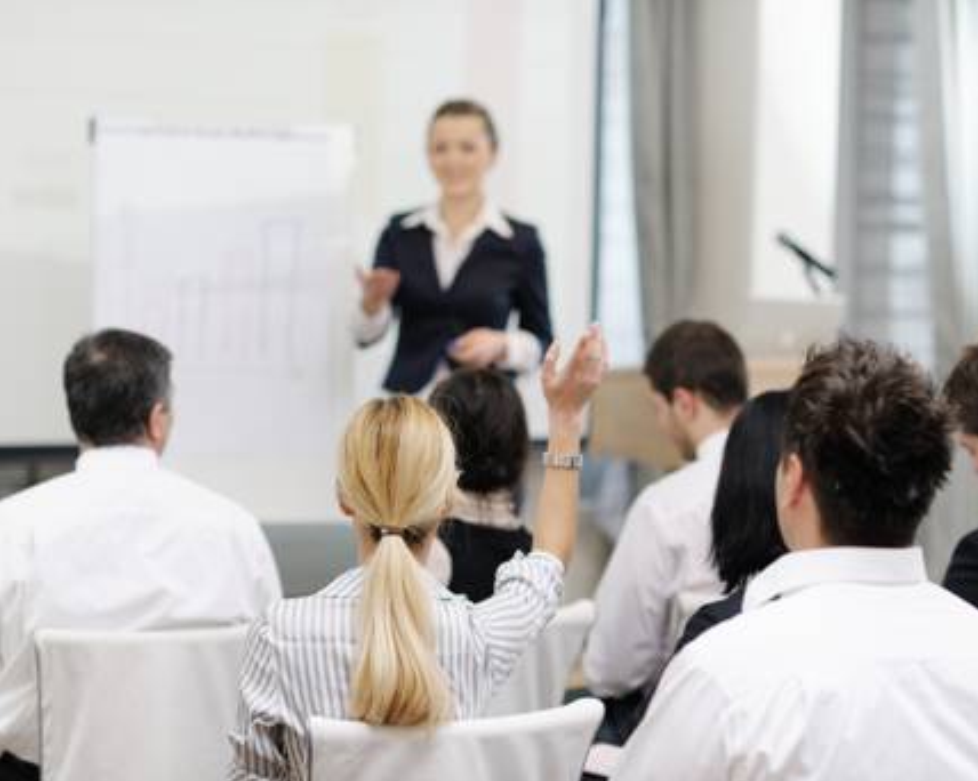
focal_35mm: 97
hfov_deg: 19.8
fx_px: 2806
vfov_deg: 15.9
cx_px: 482
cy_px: 392
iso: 100
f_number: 2.8
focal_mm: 85
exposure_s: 1/125
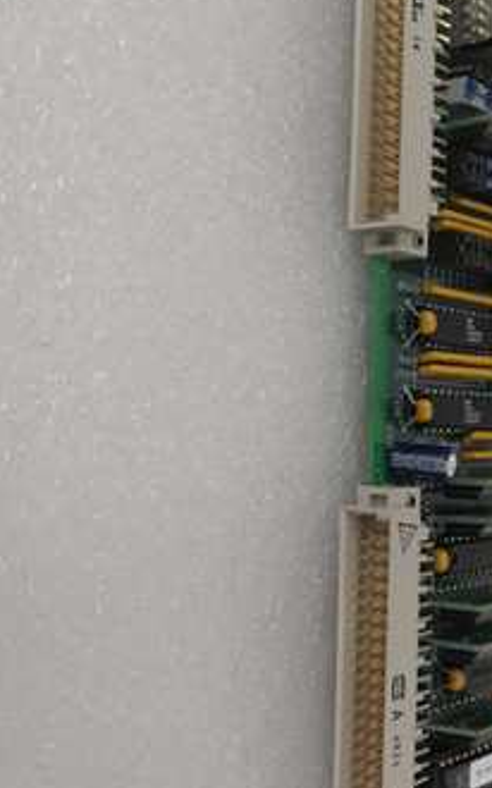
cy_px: 413
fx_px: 1117
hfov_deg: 24.6
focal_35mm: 52
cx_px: 363
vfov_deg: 38.9
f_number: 1.8
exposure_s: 1/50
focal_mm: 3.95
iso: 200
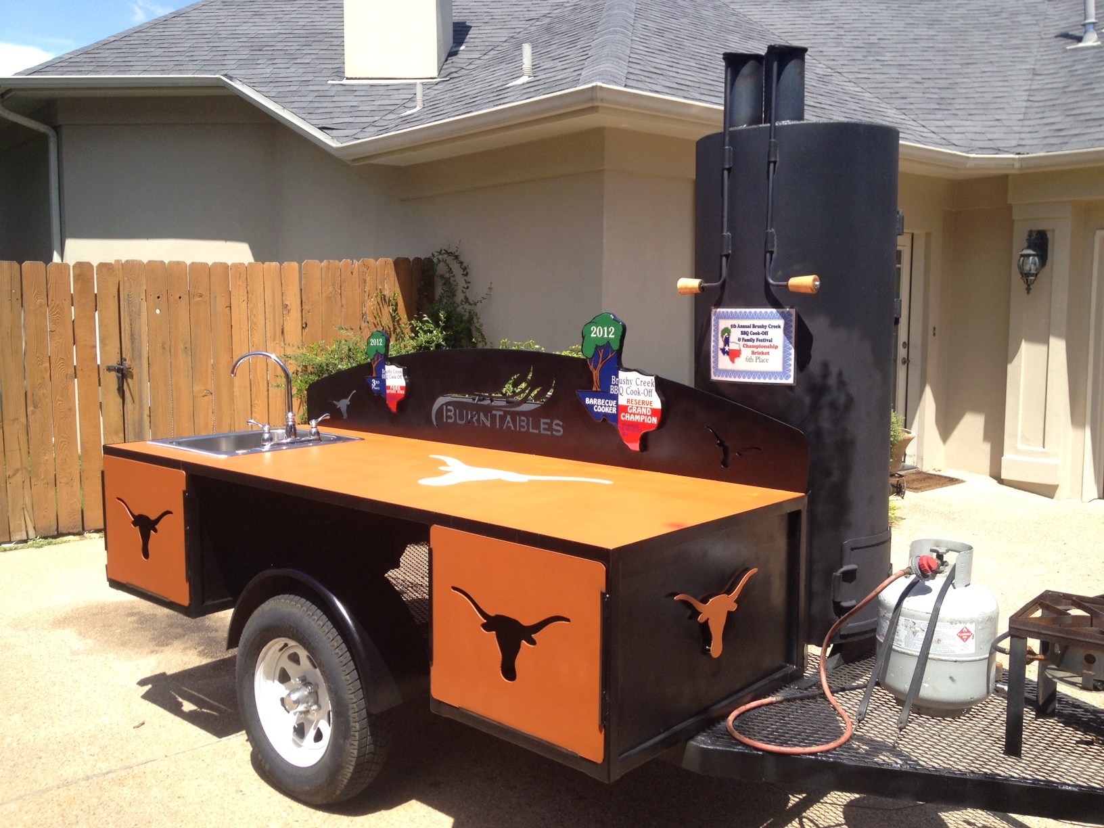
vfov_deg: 40.7
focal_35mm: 35
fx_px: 1116
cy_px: 414
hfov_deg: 52.6
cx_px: 552
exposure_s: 1/1082
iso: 80
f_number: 2.4
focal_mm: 4.28
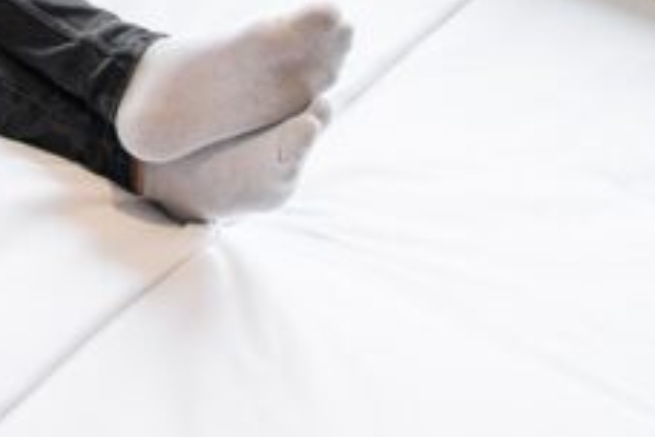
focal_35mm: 101
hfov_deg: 17.2
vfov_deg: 12.1
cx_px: -454
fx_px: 1837
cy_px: -428
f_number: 5
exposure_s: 1/100
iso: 400
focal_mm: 24
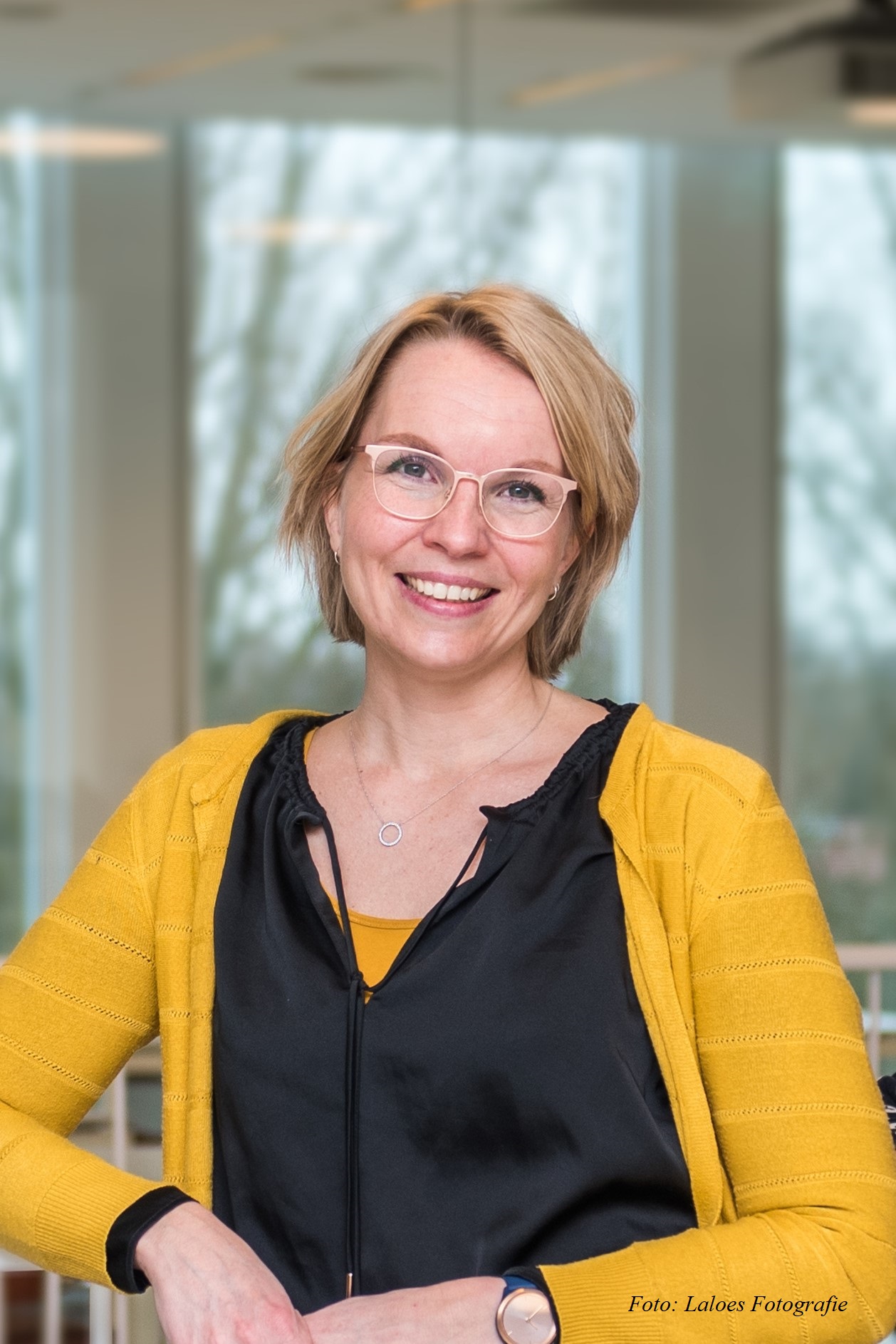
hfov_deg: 28.1
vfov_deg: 41.1
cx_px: 448
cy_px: 672
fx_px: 1791
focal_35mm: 48
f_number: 2.8
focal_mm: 48
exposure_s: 1/200
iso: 320
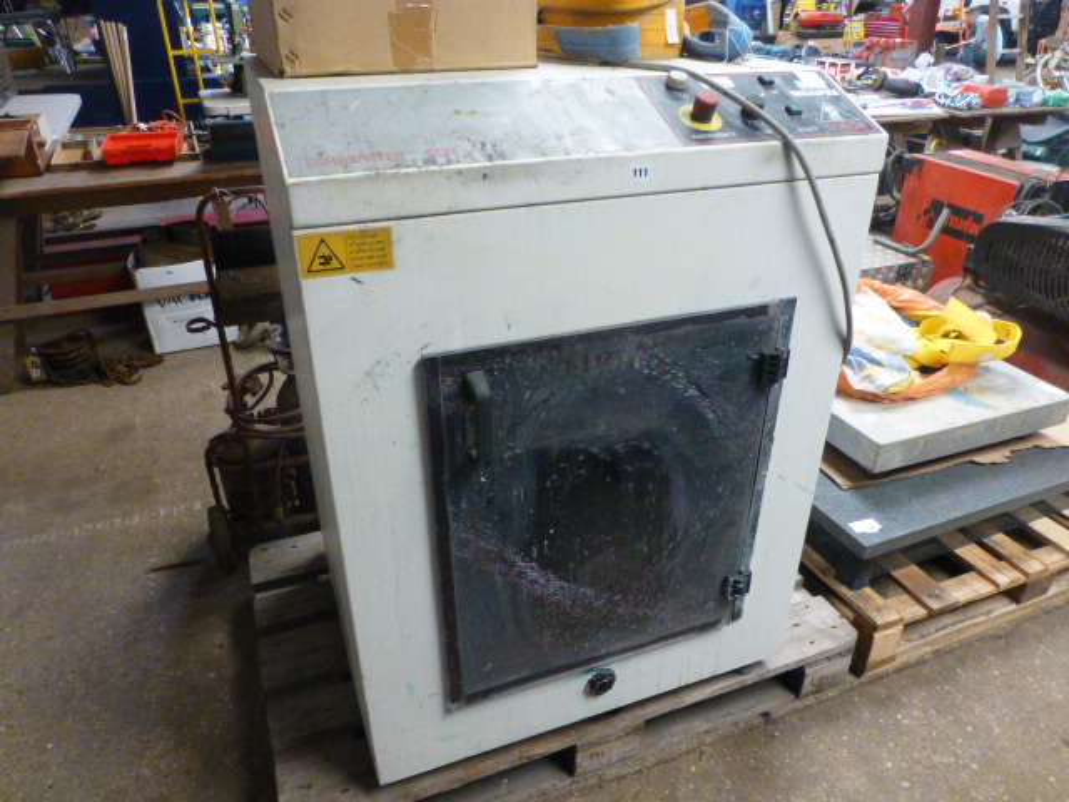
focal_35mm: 24
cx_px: 534
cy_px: 401
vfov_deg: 56.8
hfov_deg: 71.6
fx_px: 741
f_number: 3.3
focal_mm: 4.3
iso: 800
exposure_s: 1/25
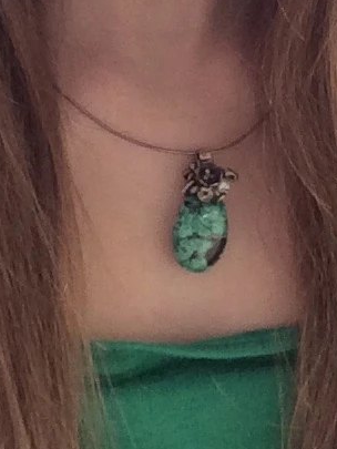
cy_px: -182
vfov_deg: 18.2
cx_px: 191
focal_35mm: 98
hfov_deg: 15.1
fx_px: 1271
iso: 80
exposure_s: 1/30
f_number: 2.4
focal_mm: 2.15
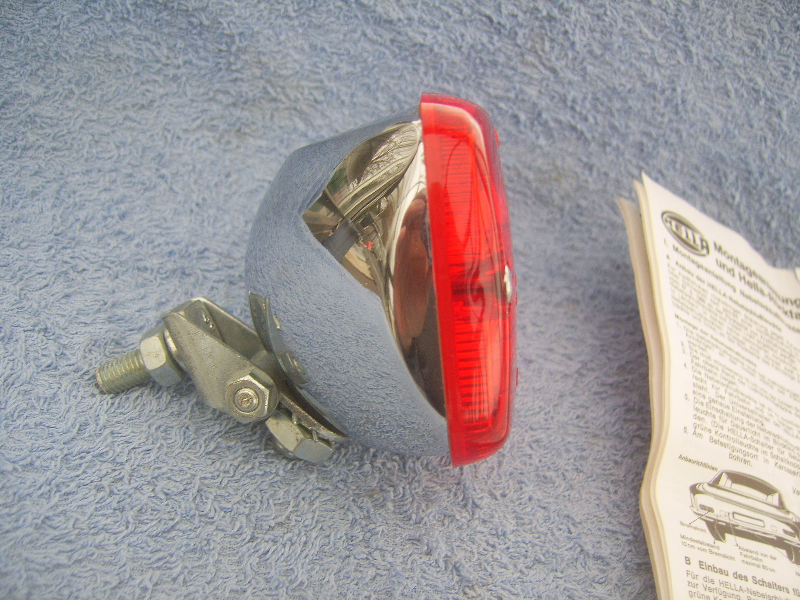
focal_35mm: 38
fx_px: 878
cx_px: 400
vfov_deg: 37.7
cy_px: 300
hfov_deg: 49.0
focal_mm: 7.8
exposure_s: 1/100
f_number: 2.8
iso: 50
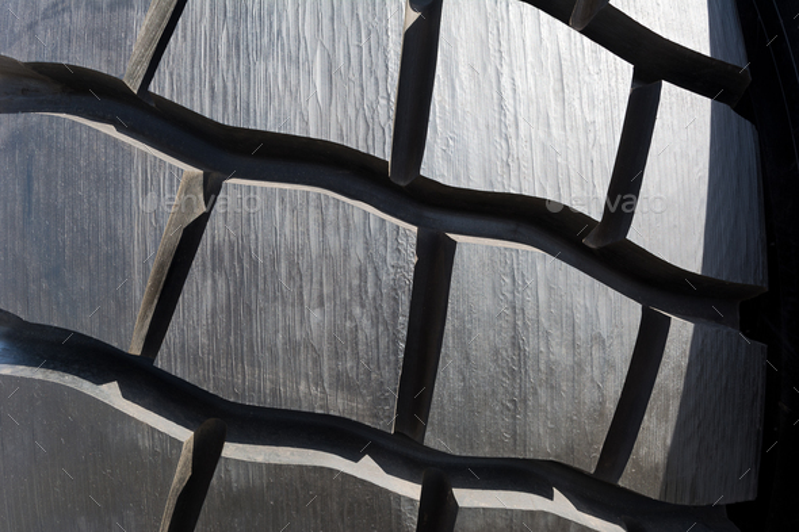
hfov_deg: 55.1
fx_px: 765
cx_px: 400
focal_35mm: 34
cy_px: 266
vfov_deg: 38.3
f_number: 6.3
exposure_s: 1/80
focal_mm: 23
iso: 100
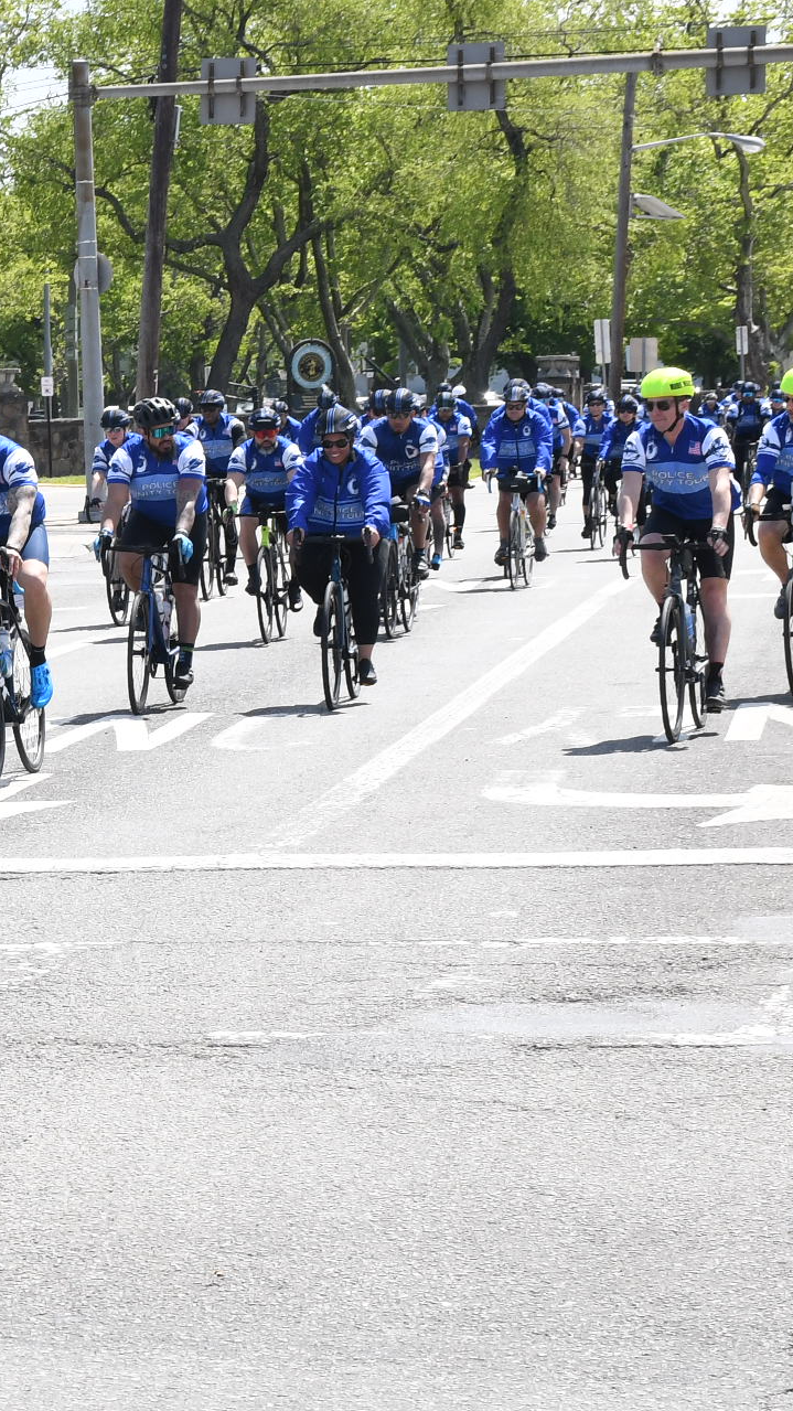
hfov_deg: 9.1
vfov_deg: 16.5
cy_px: 661
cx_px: -381
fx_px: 4862
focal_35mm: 130
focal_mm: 38
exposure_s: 1/500
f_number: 11
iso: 400
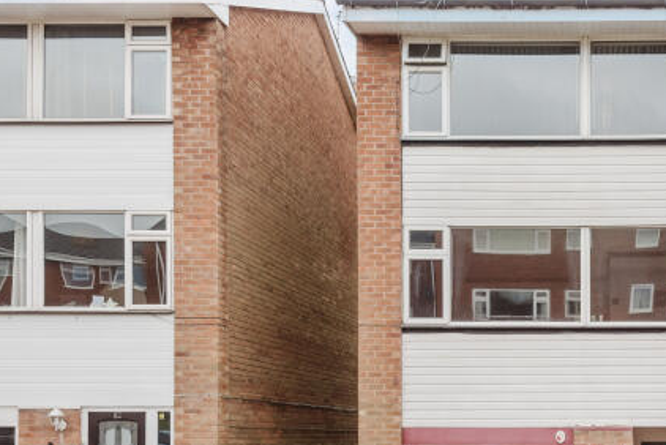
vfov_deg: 25.9
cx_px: 563
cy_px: 377
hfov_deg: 37.0
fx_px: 944
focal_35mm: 51
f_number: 8
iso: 100
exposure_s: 1/60
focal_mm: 21
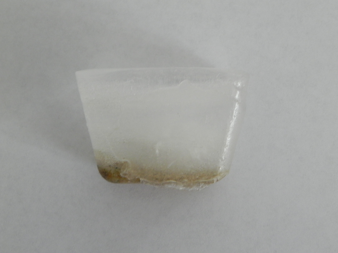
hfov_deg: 36.8
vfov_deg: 28.0
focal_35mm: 52
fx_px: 508
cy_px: 126
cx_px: 169
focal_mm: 9.2
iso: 400
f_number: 3.5
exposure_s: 1/16.4
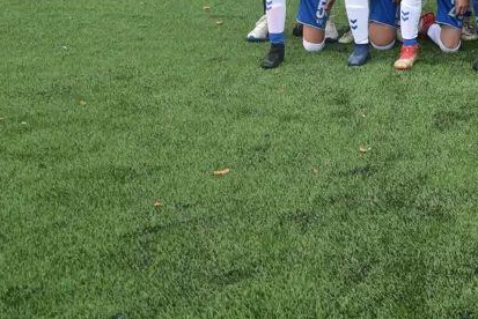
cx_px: 524
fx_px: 1215
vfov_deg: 14.2
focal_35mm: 91
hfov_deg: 21.2
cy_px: -136
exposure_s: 1/1000
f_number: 4
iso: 720
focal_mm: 21
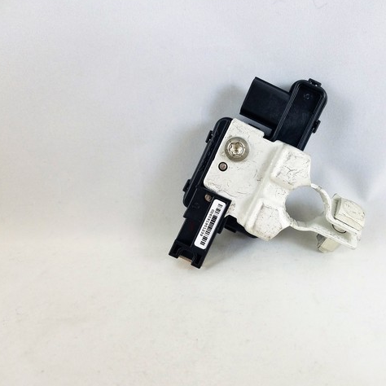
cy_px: 191
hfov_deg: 51.6
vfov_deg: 52.5
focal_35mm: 31
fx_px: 391
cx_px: 257
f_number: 1.7
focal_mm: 4.2
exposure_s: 1/60
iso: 80
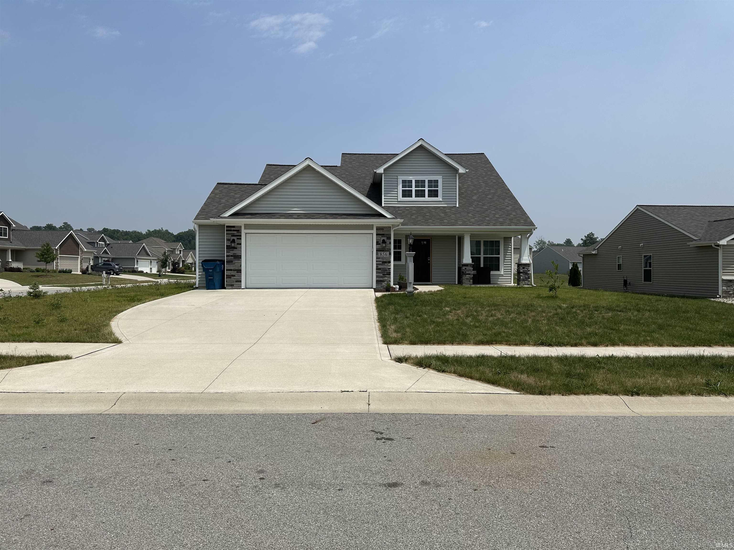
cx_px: 367
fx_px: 509
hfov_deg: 71.6
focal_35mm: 24
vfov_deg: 56.8
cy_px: 275
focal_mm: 6.86
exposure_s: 1/8929
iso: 80
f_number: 1.78
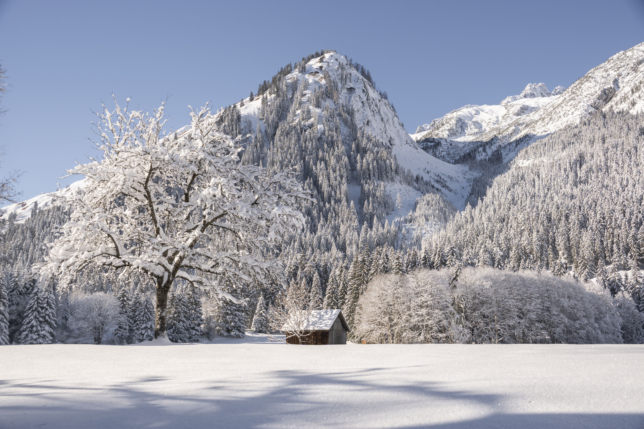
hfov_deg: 53.1
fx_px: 644
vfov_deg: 36.9
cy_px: 214
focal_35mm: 36
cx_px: 322
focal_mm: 24
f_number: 7.1
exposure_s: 1/250
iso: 50
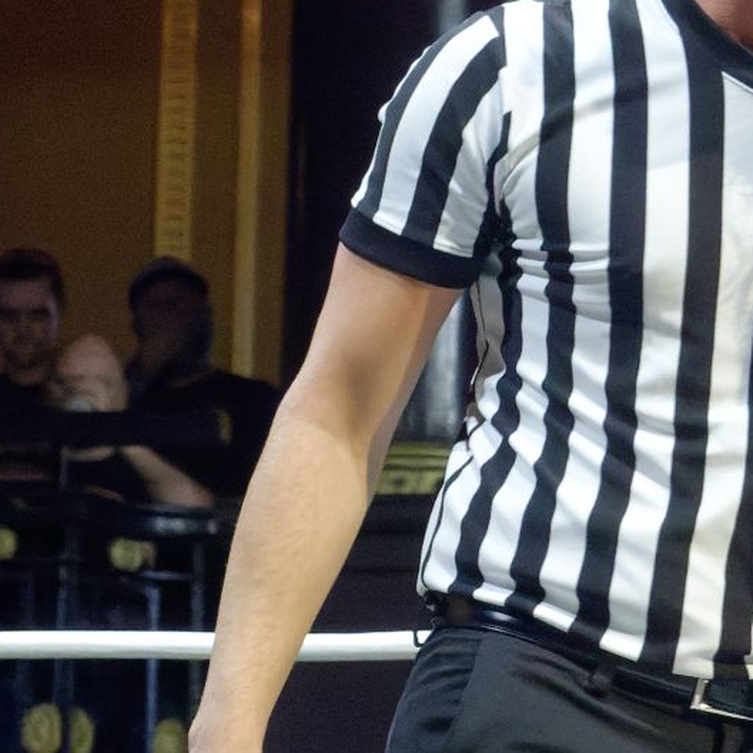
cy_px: 205
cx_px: 1057
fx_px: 7137
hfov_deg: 6.0
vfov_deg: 6.0
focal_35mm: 290
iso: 3200
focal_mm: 32.1
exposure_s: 1/80
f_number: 4
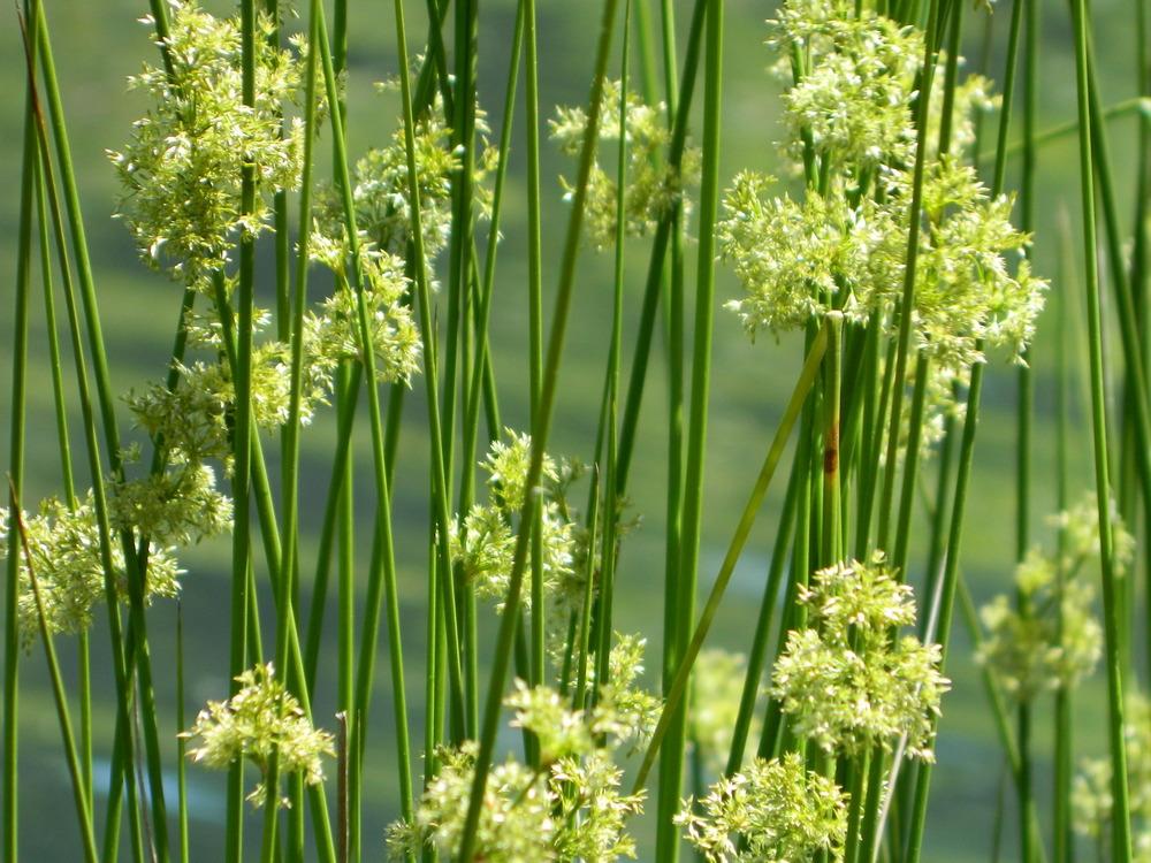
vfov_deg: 3.2
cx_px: 576
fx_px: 15461
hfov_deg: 4.3
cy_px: 432
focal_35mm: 465
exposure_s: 1/100
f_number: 5.7
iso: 80
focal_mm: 83.7
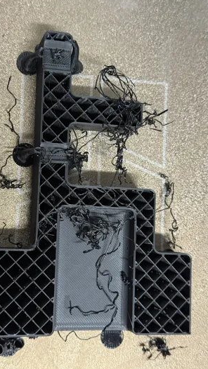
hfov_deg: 22.6
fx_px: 519
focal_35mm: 53
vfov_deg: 39.2
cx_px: 81
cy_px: 183
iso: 200
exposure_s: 1/50
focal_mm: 6.76
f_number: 1.78
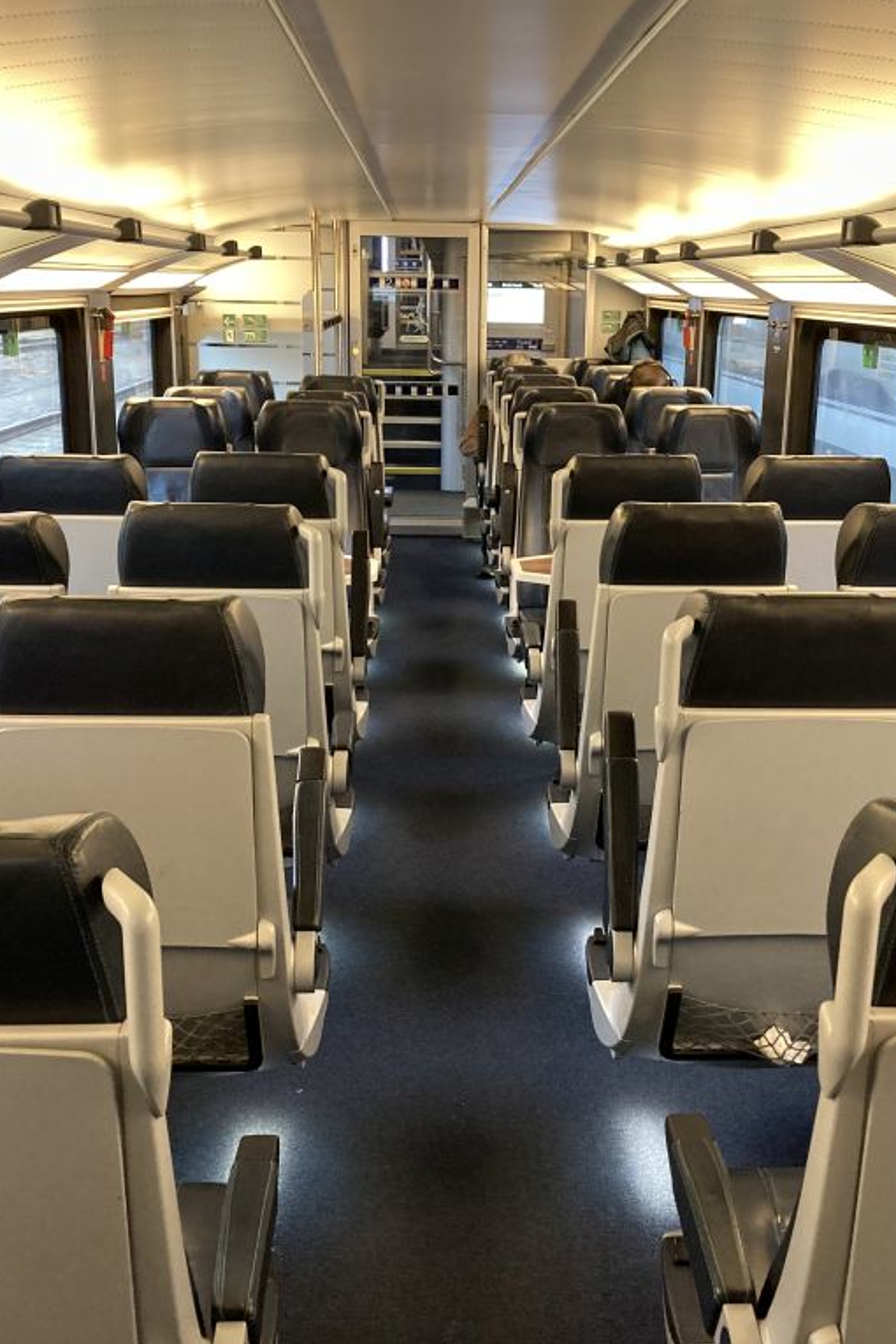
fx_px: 1456
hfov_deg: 34.2
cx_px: 497
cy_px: 671
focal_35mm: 39
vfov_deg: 49.6
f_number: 1.8
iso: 200
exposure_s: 1/60
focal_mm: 3.99
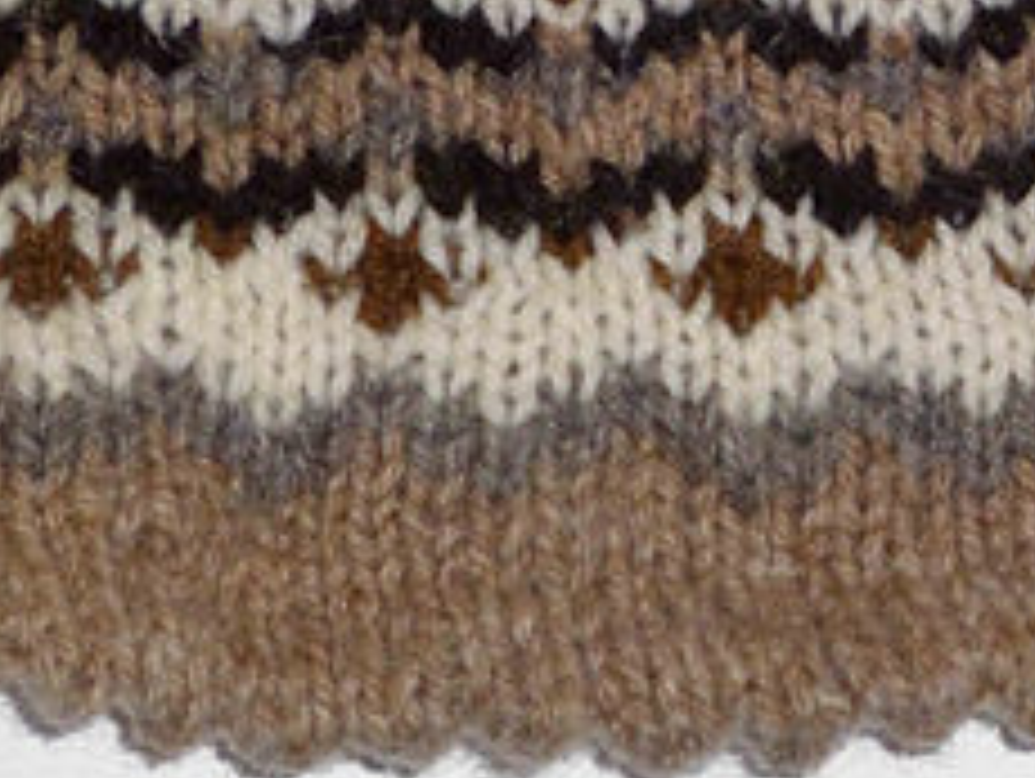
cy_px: 47
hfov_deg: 3.2
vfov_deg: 2.4
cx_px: 968
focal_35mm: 628
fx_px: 18796
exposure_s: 1/80
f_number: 5.9
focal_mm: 51.5
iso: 250
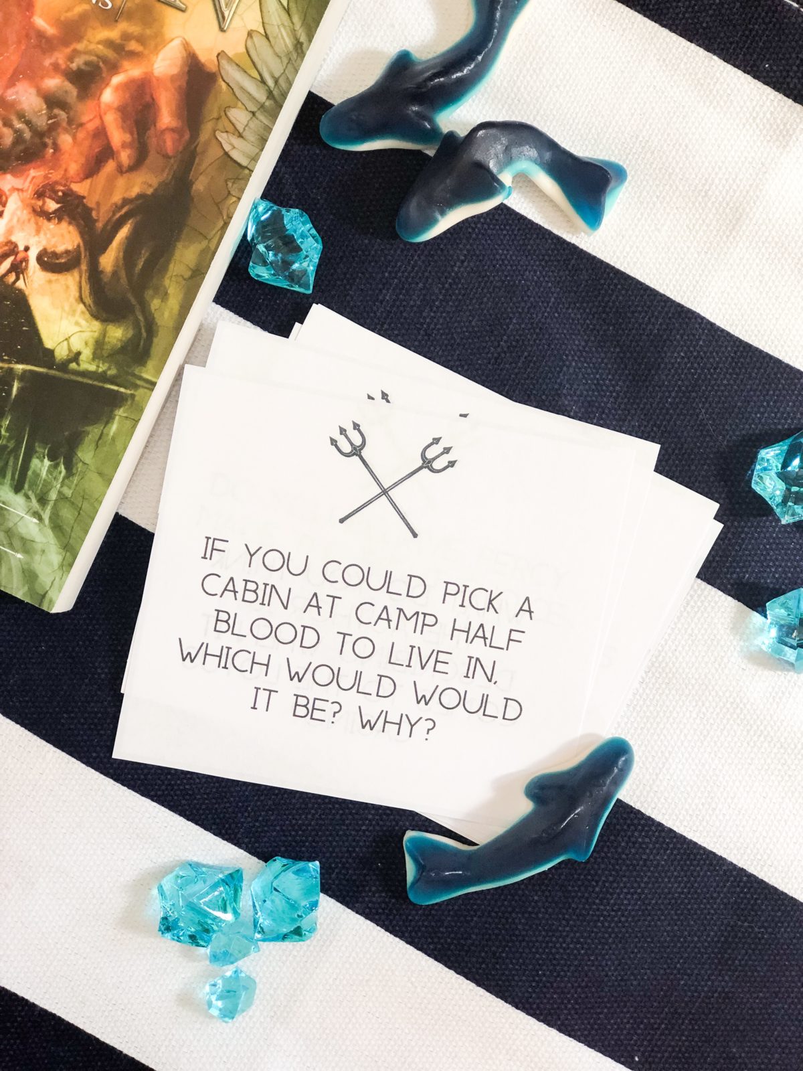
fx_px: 1763
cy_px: 536
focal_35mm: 57
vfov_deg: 33.8
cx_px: 402
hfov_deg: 25.7
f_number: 2.8
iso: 32
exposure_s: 1/30
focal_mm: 6.6
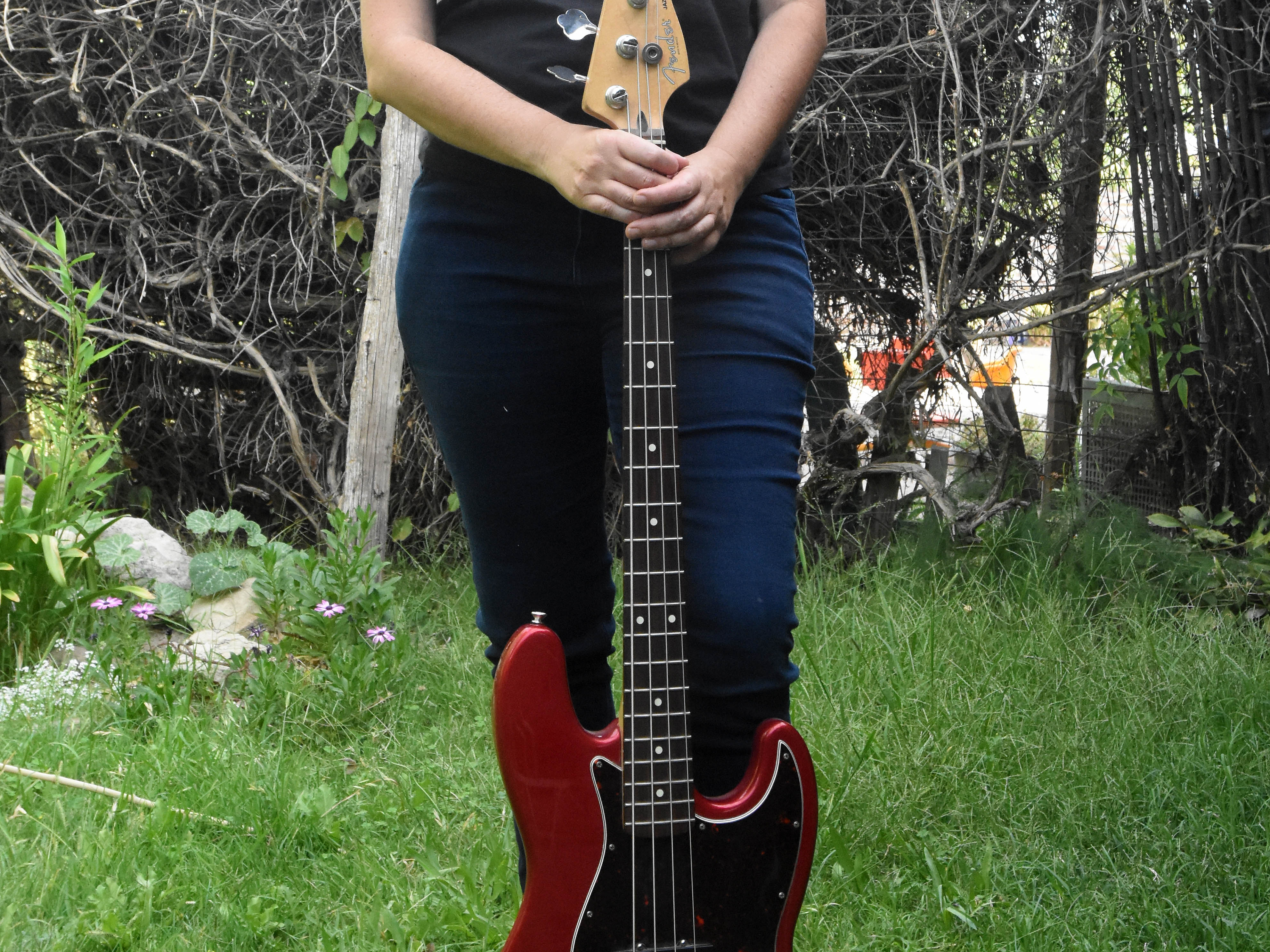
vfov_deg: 30.1
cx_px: 638
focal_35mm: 48
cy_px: 318
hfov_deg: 39.7
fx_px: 1761
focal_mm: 22
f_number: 5
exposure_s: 1/500
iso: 2500
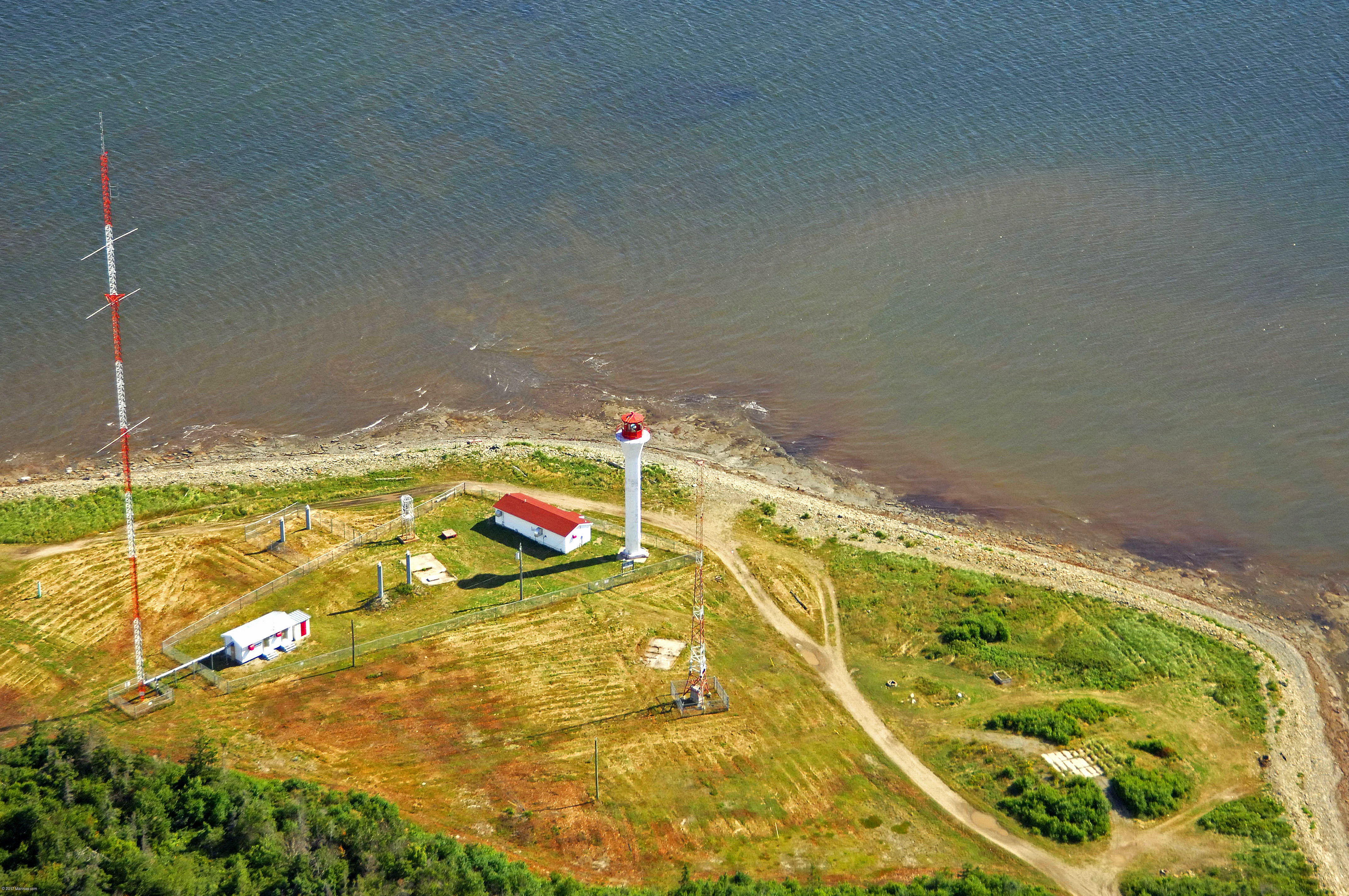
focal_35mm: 93
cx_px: 674
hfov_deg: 21.9
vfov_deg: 14.7
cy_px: 448
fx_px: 3481
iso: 400
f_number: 6
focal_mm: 62
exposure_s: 1/1000
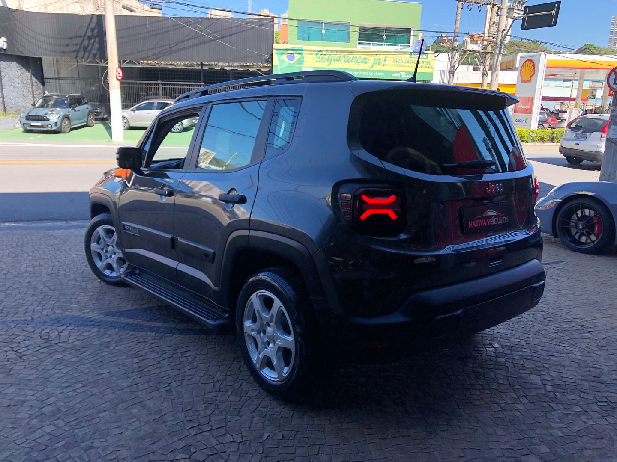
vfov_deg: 49.7
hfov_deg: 63.4
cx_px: 308
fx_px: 499
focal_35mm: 28
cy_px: 231
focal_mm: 4
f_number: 1.8
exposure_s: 1/1350
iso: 20
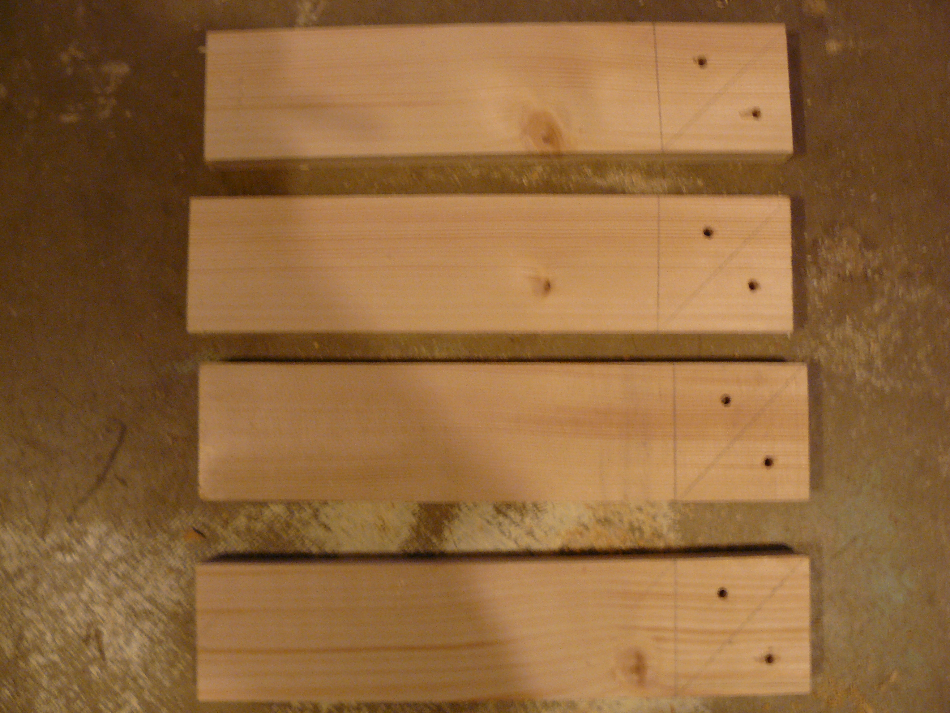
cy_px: 356
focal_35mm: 36
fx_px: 988
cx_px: 475
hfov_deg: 51.4
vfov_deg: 39.7
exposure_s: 1/2.5
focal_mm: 6
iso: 200
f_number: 2.8
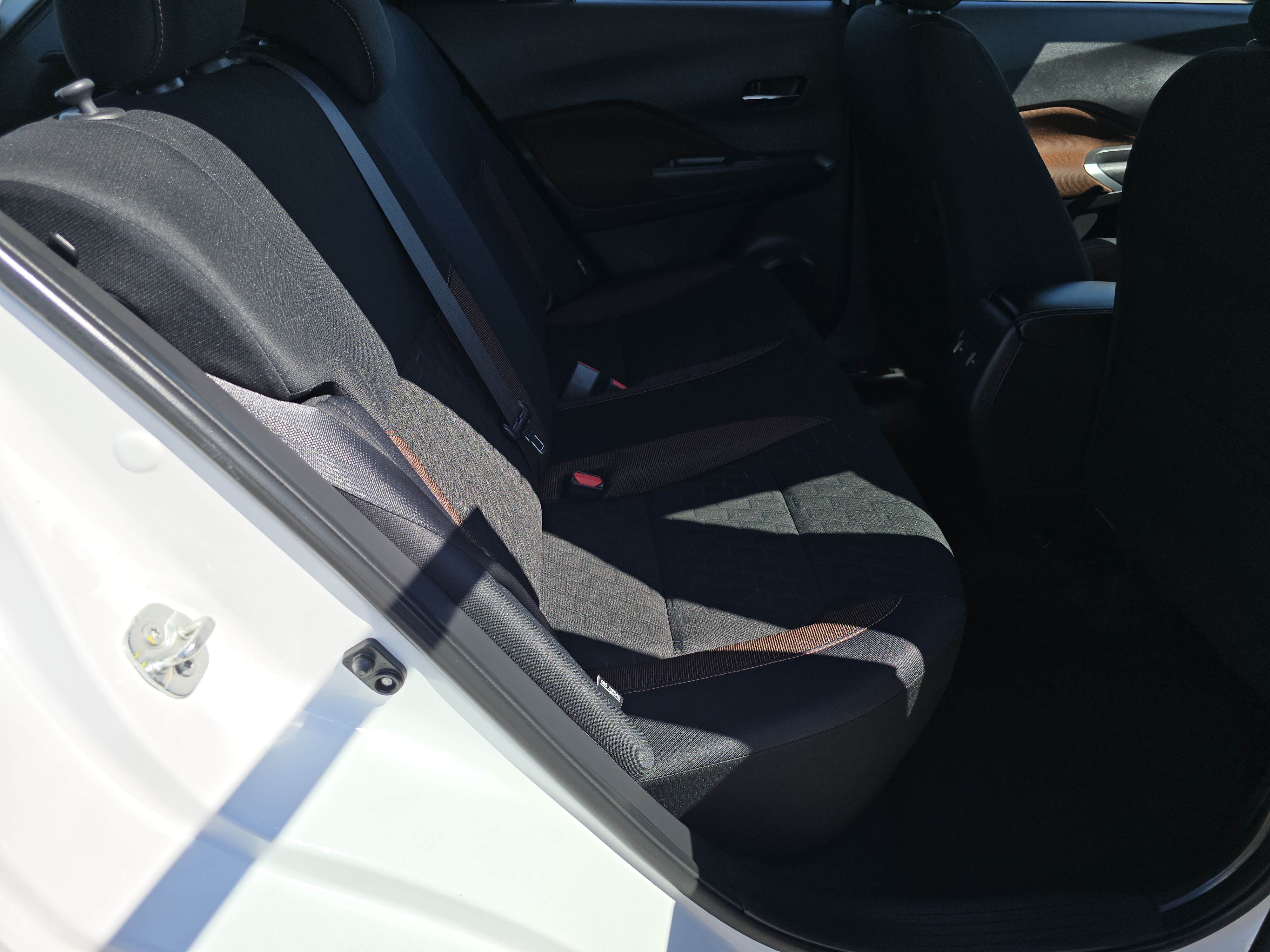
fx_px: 844
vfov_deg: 58.9
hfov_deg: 73.9
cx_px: 635
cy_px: 476
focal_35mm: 23
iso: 12
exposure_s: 1/661
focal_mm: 6.3
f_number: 1.7
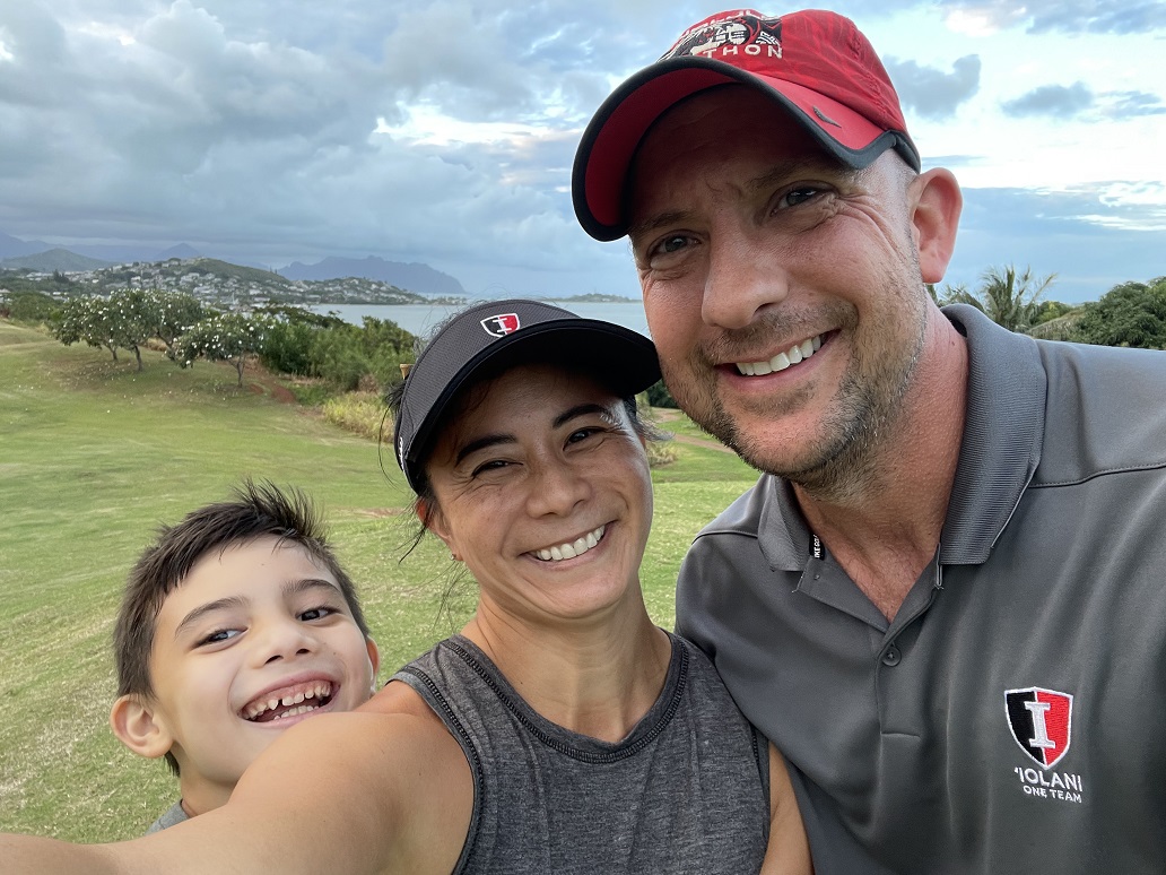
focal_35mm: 23
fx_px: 775
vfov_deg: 58.9
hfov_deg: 73.9
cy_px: 438
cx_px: 583
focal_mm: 2.71
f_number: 2.2
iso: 100
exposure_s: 1/60
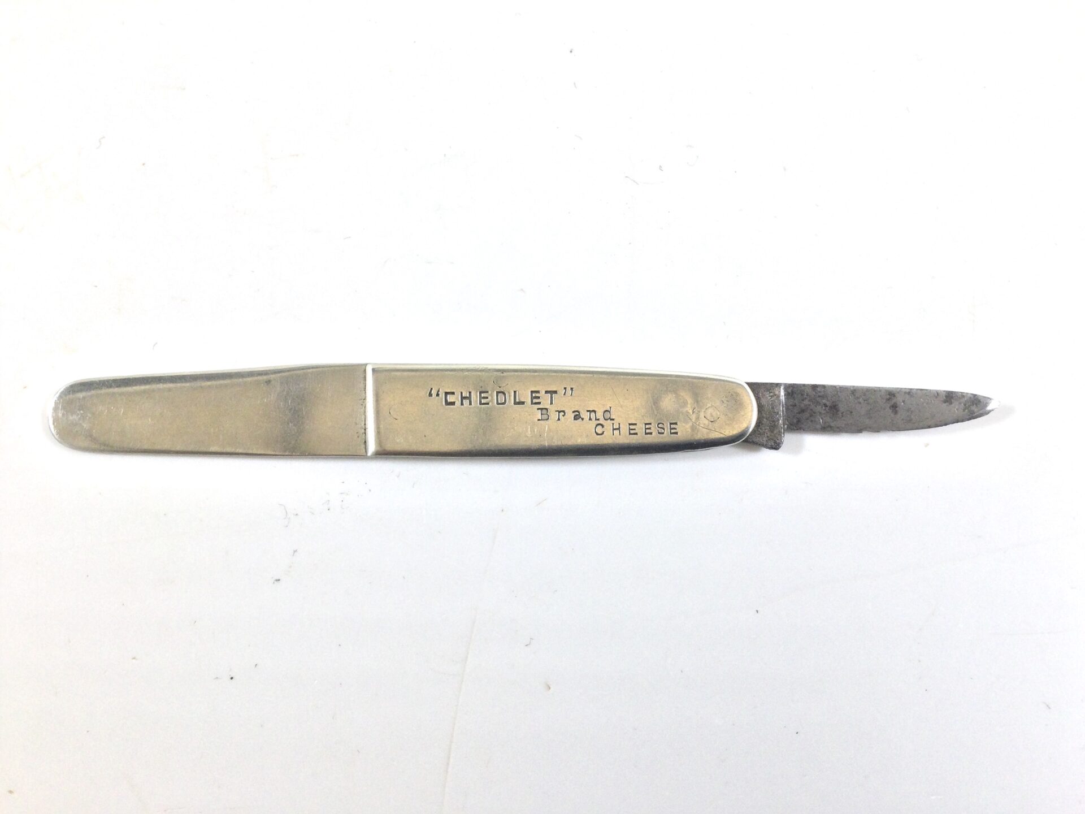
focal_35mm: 31
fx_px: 972
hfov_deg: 58.4
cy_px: 407
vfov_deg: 45.4
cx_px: 542
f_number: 2.4
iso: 32
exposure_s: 1/100
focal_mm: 3.3
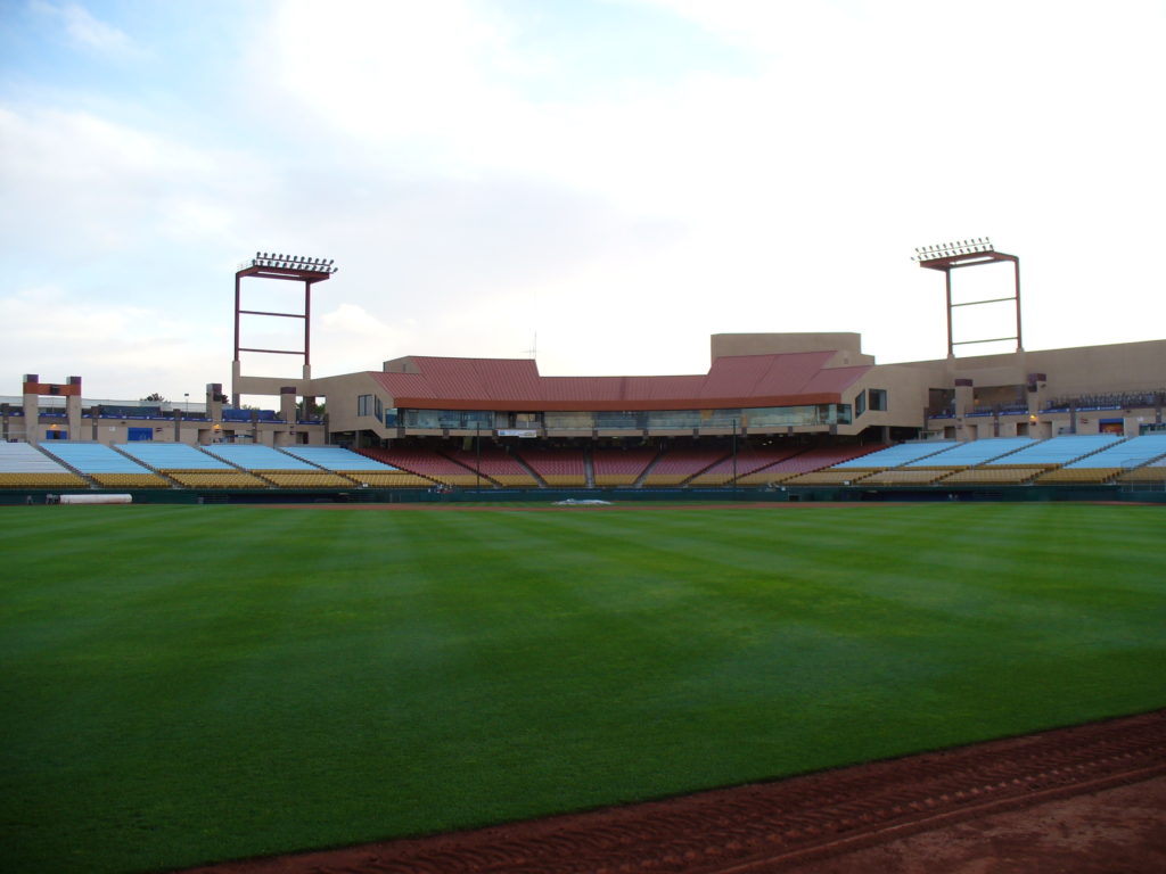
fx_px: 1246
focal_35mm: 37
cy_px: 437
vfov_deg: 38.7
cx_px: 583
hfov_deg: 50.1
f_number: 2.8
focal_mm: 6.1
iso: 64
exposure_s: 1/160
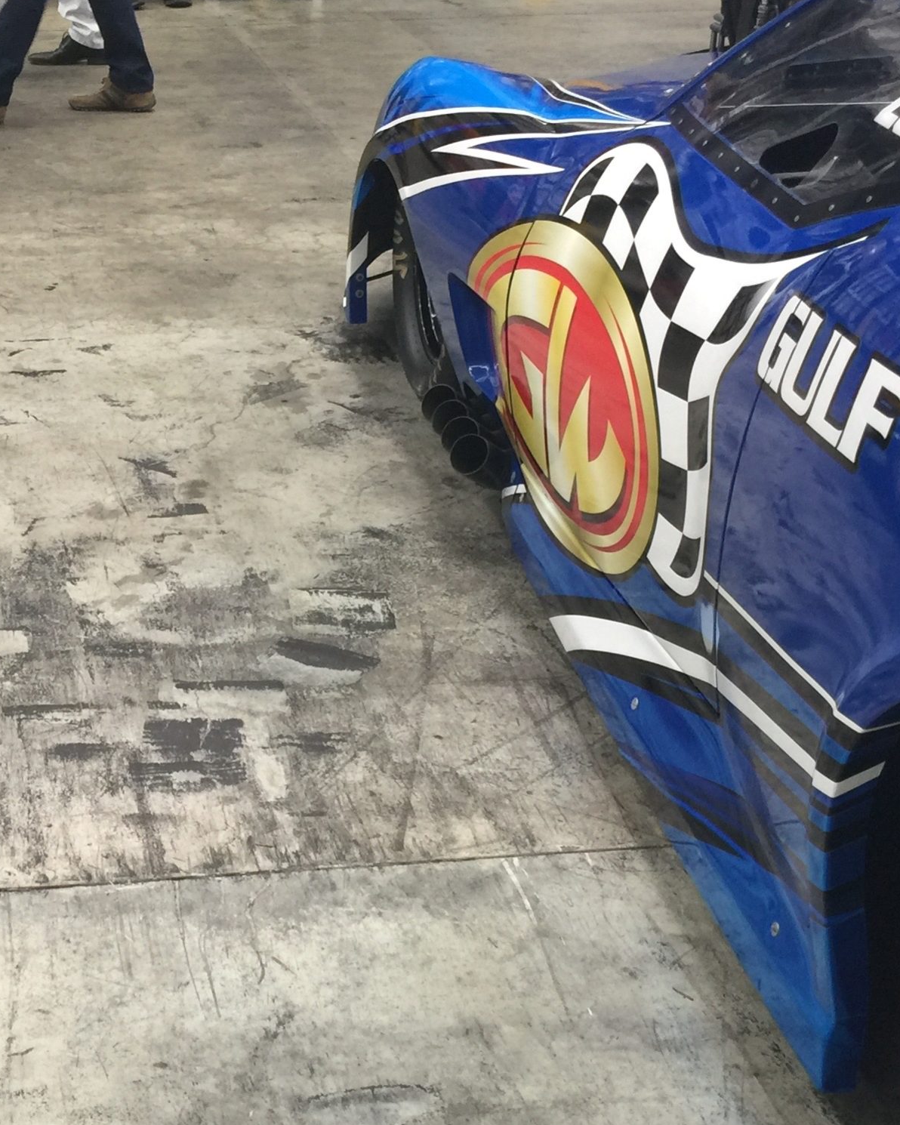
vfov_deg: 30.4
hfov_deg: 24.1
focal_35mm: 62
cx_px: 139
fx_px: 2064
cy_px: 656
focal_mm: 4.15
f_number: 2.2
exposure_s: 1/17
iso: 40
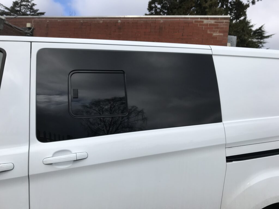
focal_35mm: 28
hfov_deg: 63.4
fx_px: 226
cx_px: 140
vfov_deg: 49.7
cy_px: 104
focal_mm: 3.99
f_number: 1.8
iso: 20
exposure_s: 1/2083
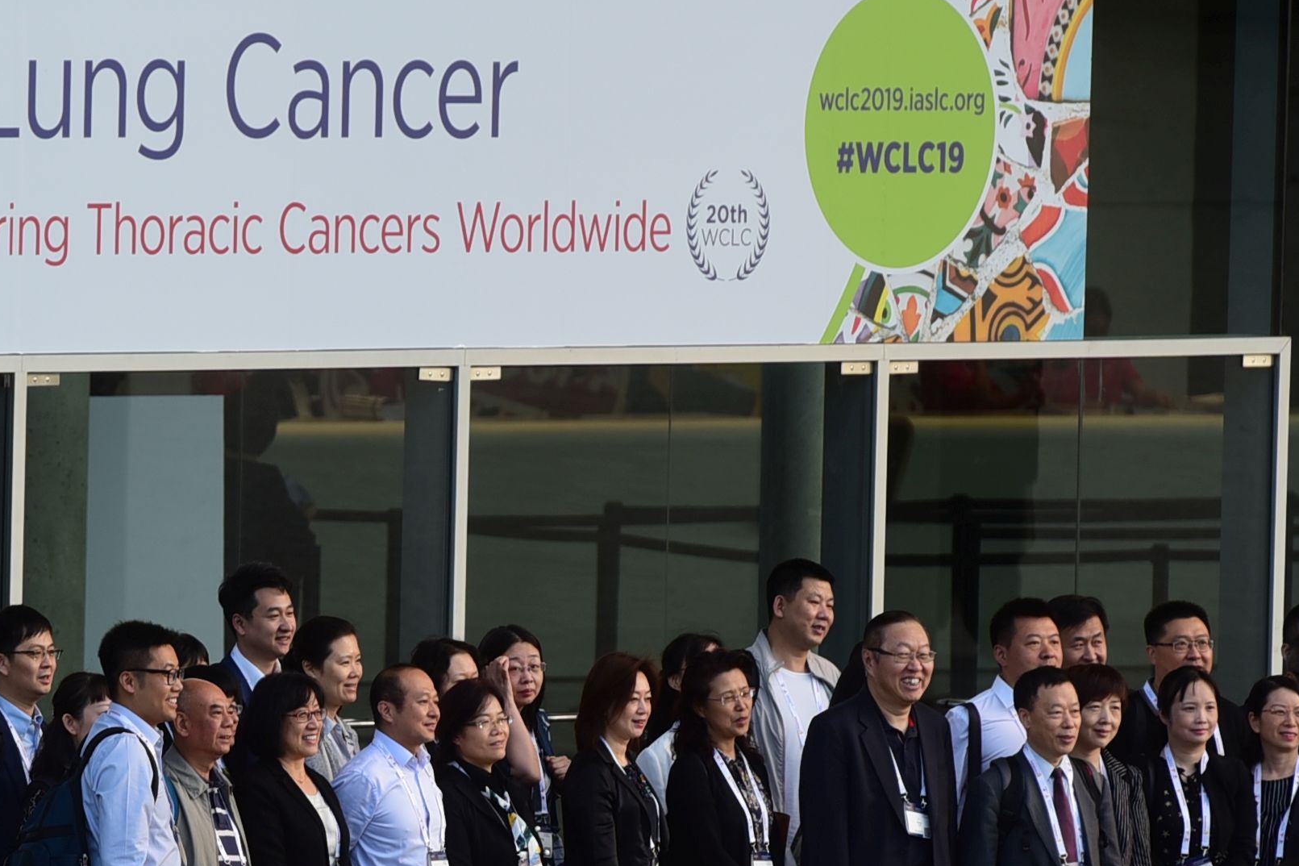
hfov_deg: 3.7
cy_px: 552
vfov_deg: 2.5
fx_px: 20205
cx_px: 287
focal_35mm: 560
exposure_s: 1/100
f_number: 4
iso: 160
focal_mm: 200
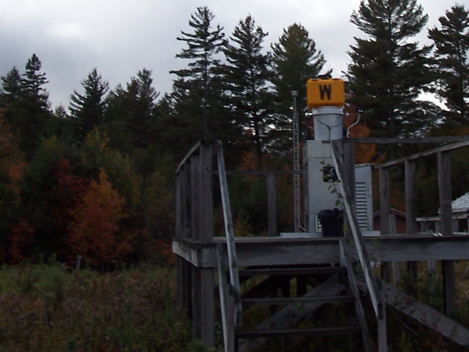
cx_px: 323
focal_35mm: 76
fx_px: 1030
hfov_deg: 25.5
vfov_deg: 19.1
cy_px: 45
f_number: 4
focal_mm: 6.3
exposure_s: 1/750
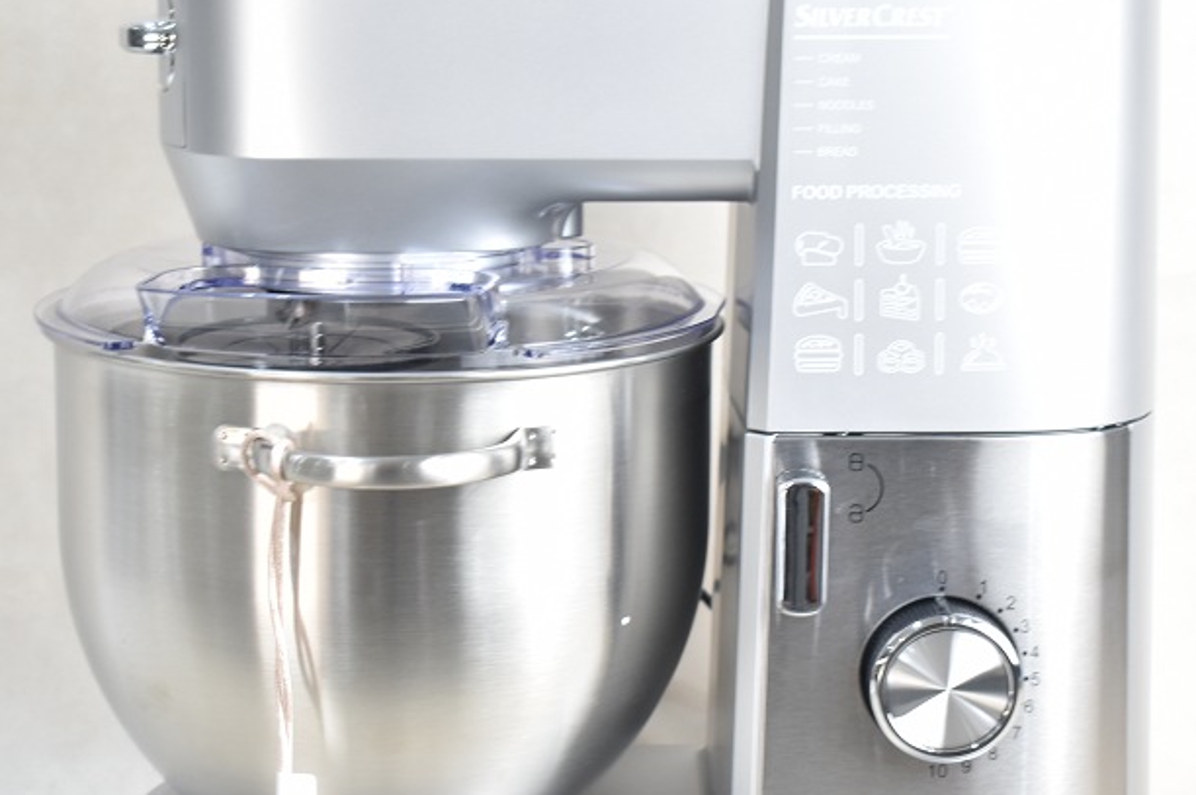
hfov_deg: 23.7
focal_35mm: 86
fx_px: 2849
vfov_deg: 15.9
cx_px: 627
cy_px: 482
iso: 400
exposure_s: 1/20
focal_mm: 35
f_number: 5
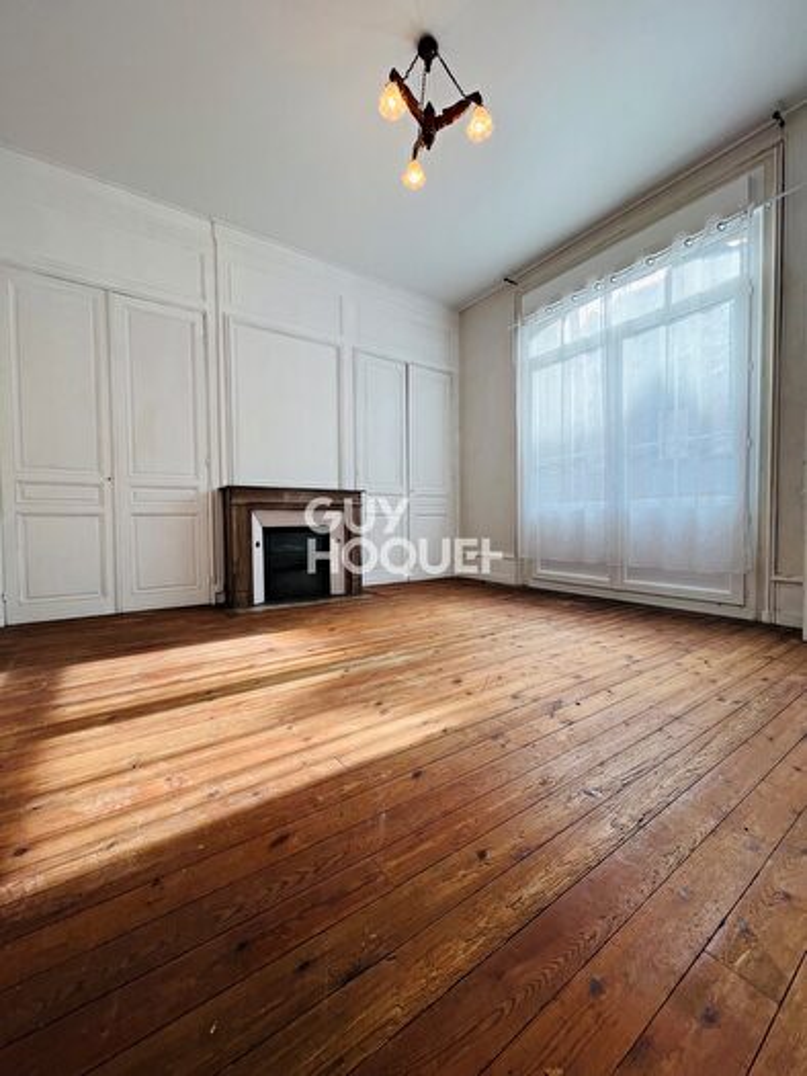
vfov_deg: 106.2
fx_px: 404
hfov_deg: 89.9
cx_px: 404
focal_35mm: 13
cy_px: 538
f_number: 1.8
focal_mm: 1.57
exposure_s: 1/100
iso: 40
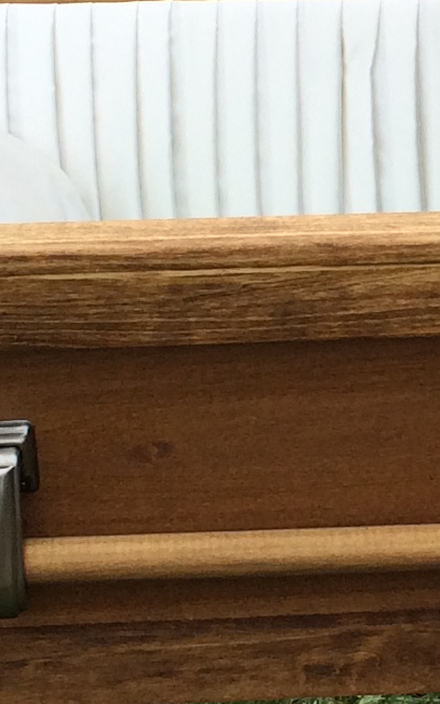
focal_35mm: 154
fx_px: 2957
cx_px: 732
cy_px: 206
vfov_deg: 13.6
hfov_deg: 8.3
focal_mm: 4.15
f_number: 2.2
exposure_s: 1/540
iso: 32
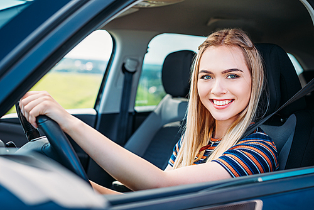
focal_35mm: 50
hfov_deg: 39.6
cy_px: 105
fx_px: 436
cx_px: 157
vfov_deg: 27.0
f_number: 3.5
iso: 100
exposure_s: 1/400
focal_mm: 50
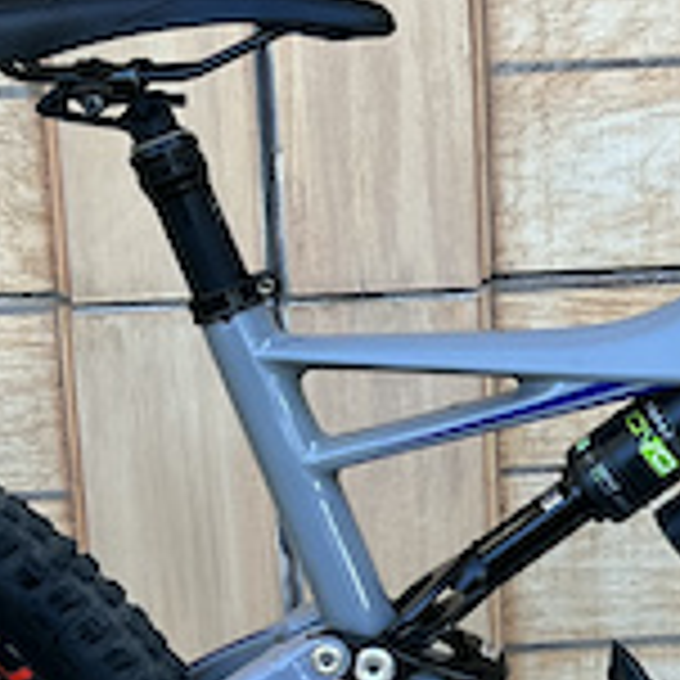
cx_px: 662
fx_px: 2711
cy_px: 360
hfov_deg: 14.1
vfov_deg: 14.3
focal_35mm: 122
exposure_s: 1/278
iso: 40
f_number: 1.6
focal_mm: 5.1
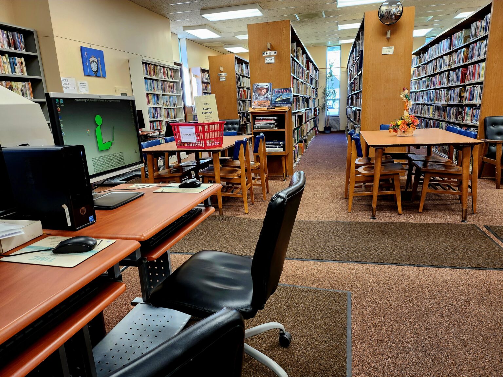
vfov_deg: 56.8
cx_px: 252
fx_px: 349
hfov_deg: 71.6
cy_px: 188
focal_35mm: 24
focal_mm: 5
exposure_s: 1/120
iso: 400
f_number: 1.8
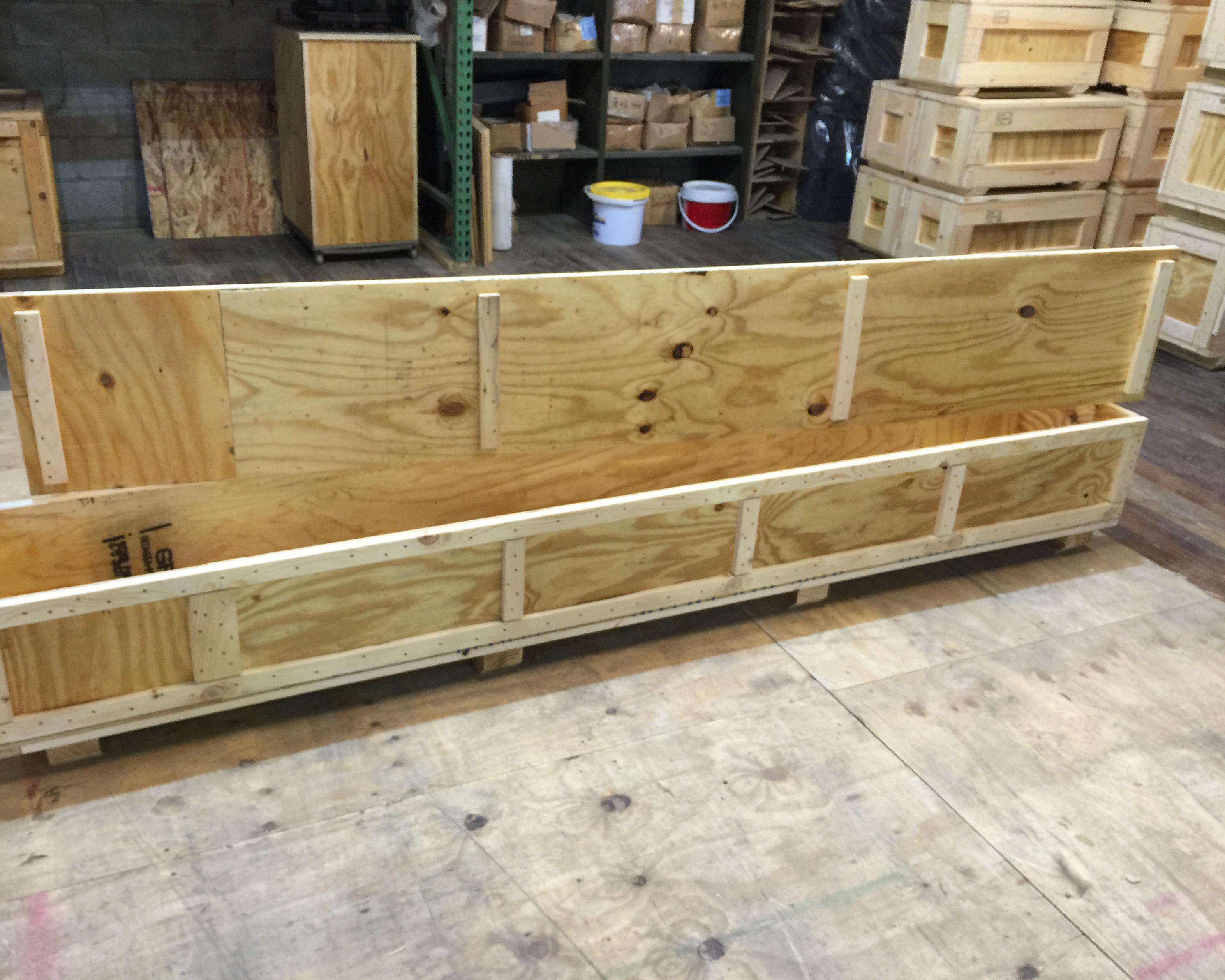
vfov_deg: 47.1
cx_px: 558
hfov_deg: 57.1
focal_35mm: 31
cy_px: 503
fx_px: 1124
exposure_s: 1/15
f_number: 2.2
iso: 64
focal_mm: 4.15
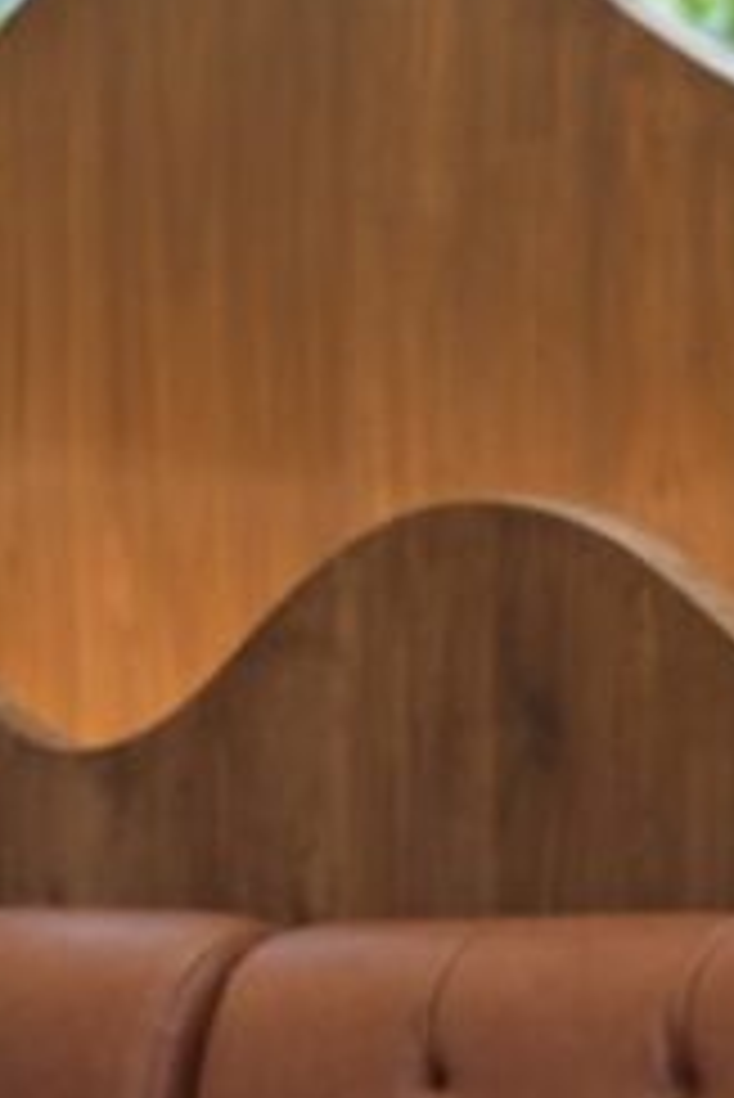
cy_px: 700
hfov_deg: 5.8
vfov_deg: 8.7
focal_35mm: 236
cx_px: 284
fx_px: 7207
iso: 100
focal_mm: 50
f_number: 5
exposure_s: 1/20
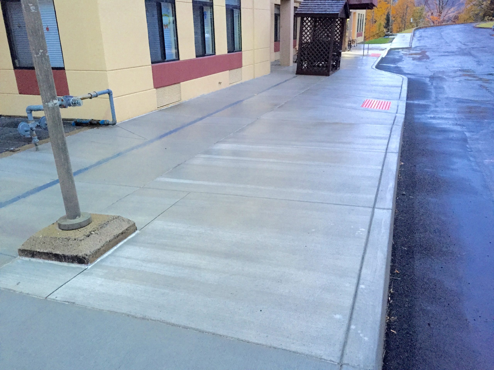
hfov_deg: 61.7
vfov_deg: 48.2
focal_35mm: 29
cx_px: 247
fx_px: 414
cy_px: 185
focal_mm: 4.15
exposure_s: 1/15
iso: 250
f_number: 2.2
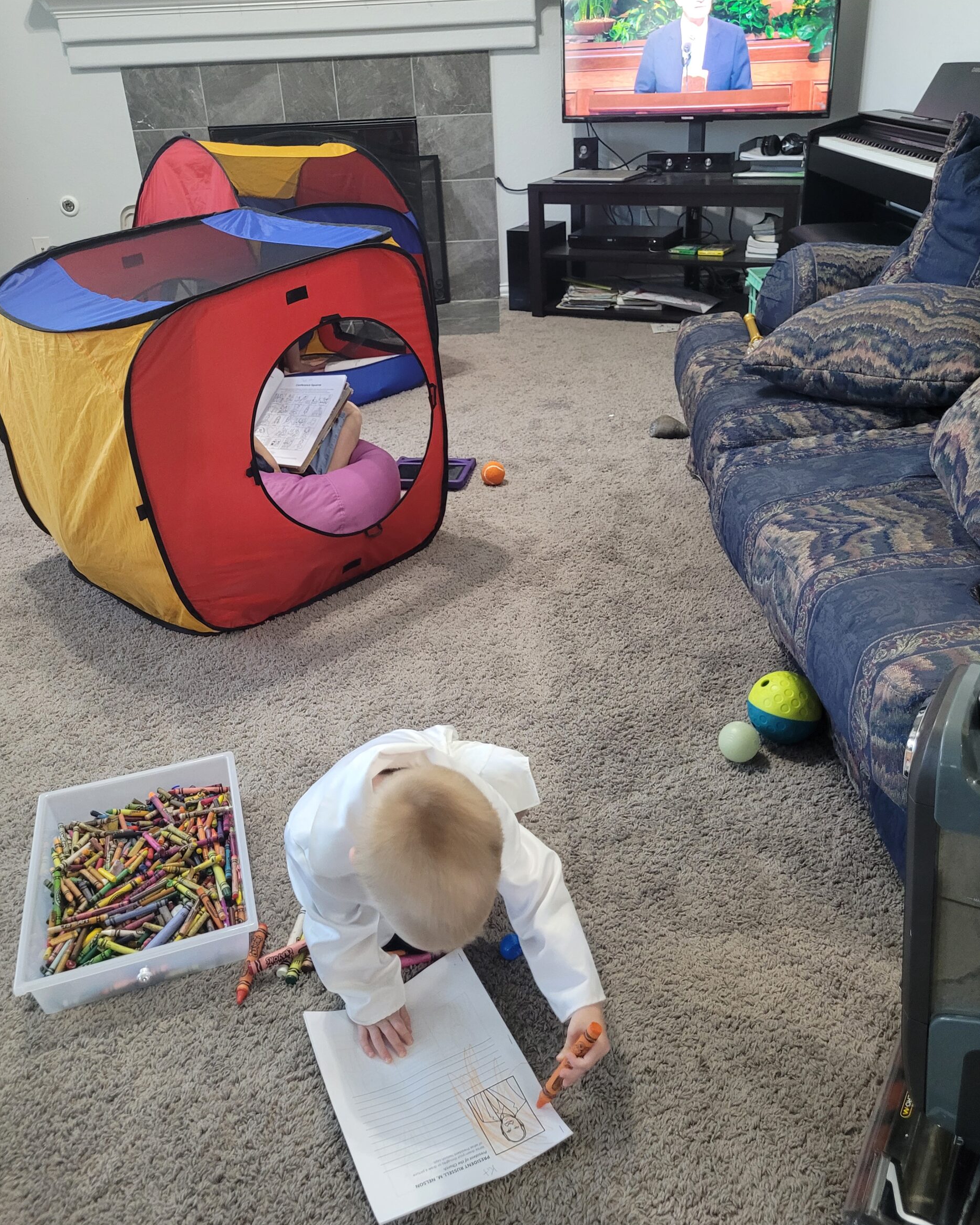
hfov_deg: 51.5
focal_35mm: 28
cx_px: 497
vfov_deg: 62.1
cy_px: 563
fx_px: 1015
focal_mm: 5.4
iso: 640
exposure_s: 1/40
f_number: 1.8
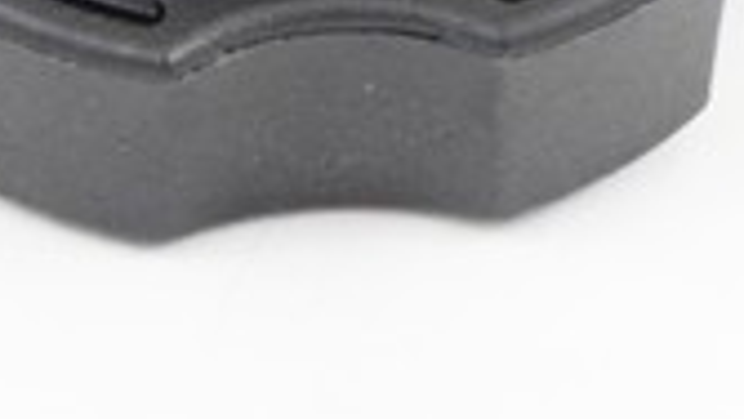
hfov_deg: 6.5
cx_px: 290
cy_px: -354
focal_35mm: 331
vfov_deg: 3.6
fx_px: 6531
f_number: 5.6
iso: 4000
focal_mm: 55
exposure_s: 1/60
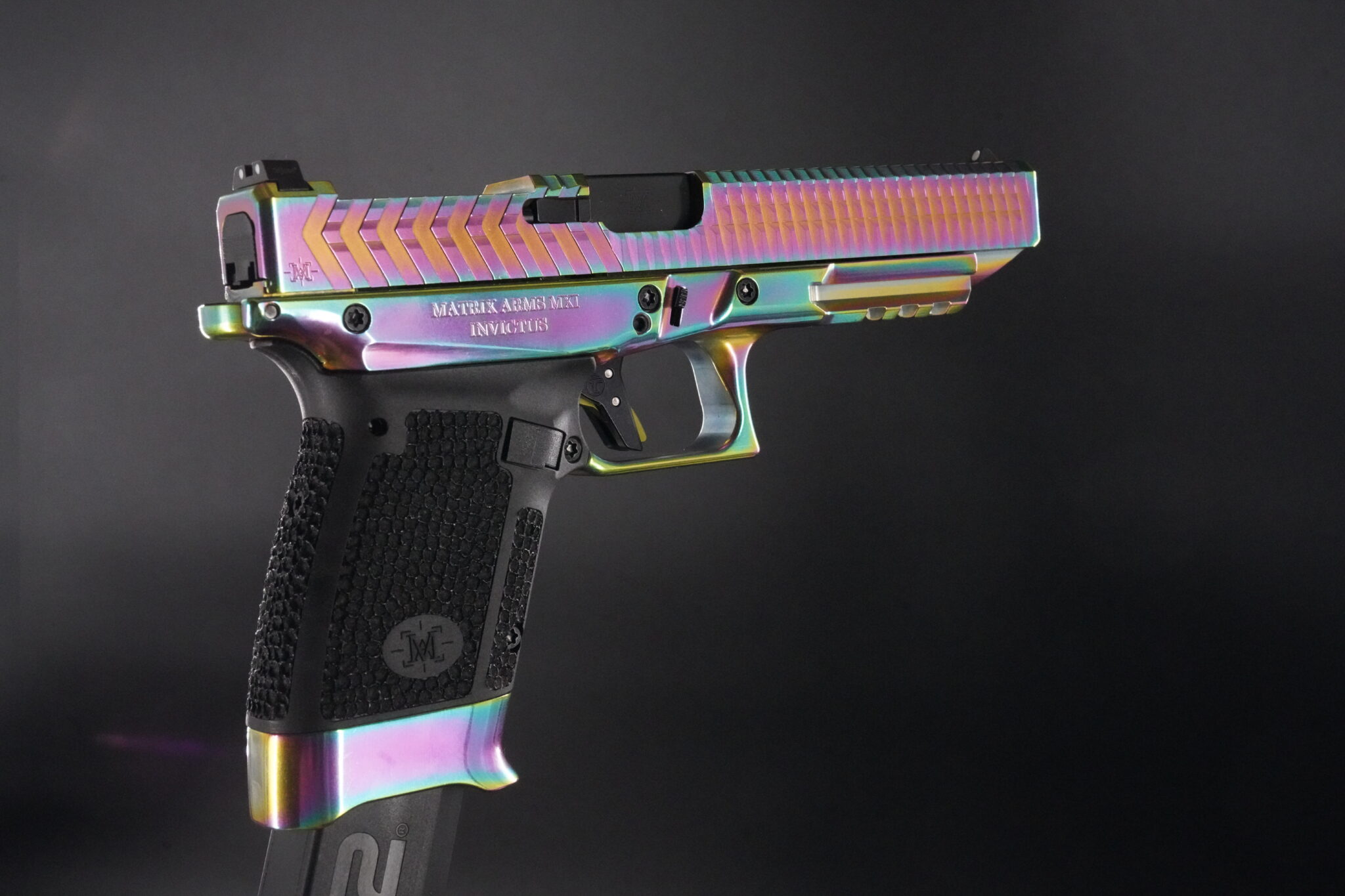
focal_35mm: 50
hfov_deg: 39.6
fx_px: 1868
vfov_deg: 27.0
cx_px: 672
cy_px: 448
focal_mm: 50
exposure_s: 1/320
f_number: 14
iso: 12800
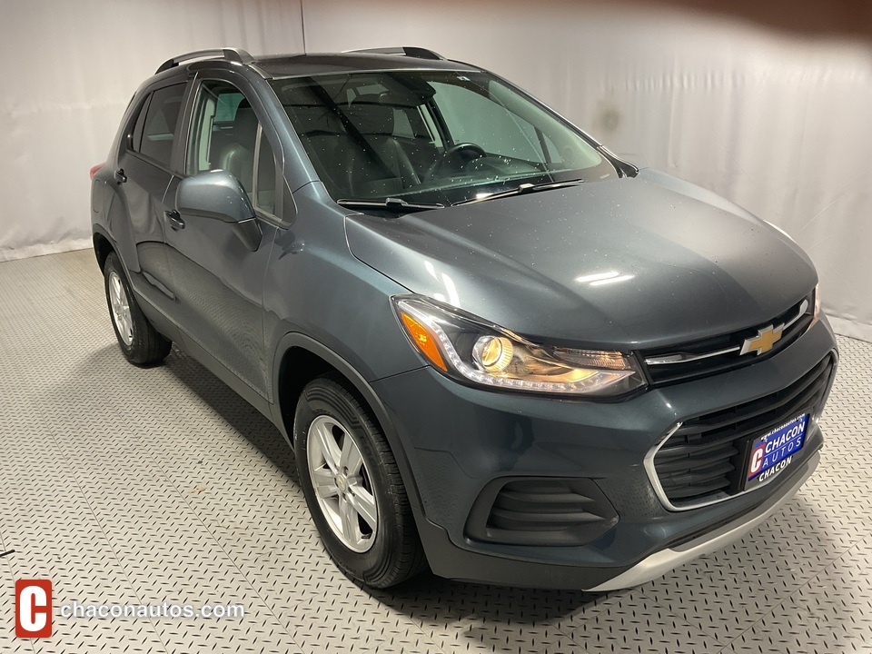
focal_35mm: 29
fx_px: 731
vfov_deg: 48.2
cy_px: 327
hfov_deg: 61.7
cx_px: 436
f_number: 1.8
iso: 50
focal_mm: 3
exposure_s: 1/60
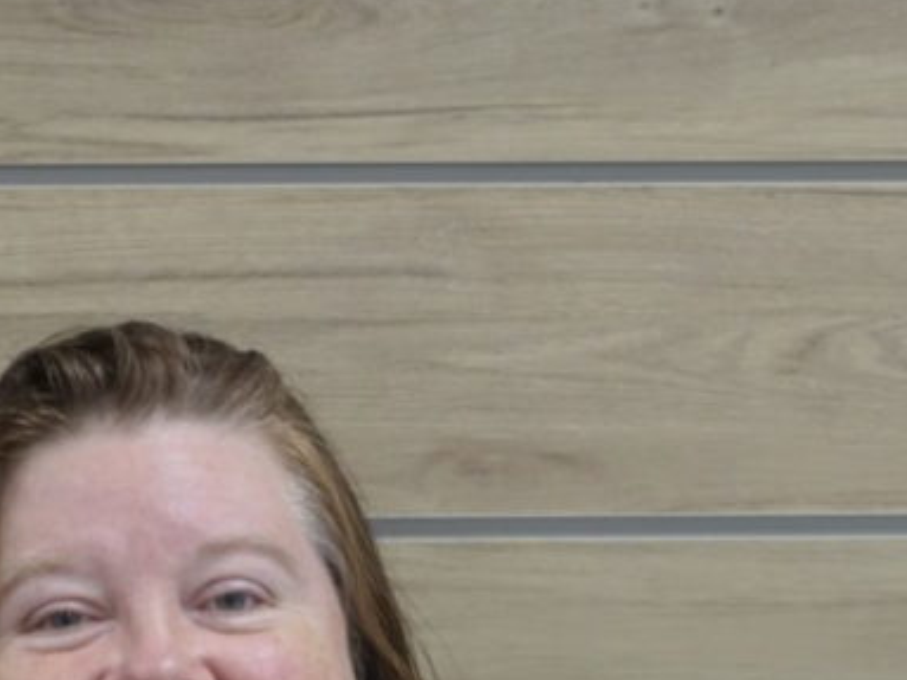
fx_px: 4715
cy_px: 843
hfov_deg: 11.0
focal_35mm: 180
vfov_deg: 8.2
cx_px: 182
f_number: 2.8
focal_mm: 25.7
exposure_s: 1/80
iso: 640
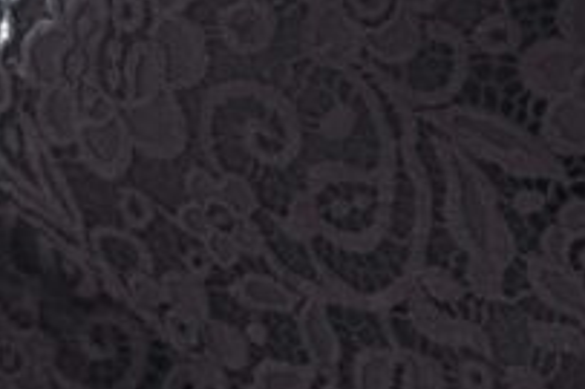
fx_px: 10310
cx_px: 458
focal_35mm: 635
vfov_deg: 2.2
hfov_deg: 3.2
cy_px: -72
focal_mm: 56
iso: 250
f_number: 3.2
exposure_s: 1/250
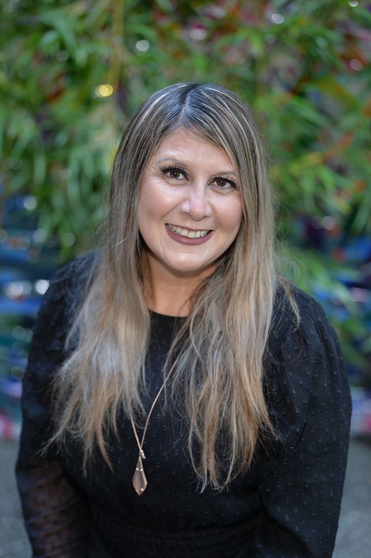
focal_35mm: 82
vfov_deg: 24.8
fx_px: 1270
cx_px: 186
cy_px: 279
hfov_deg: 16.6
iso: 640
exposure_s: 1/125
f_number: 2.8
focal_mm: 82
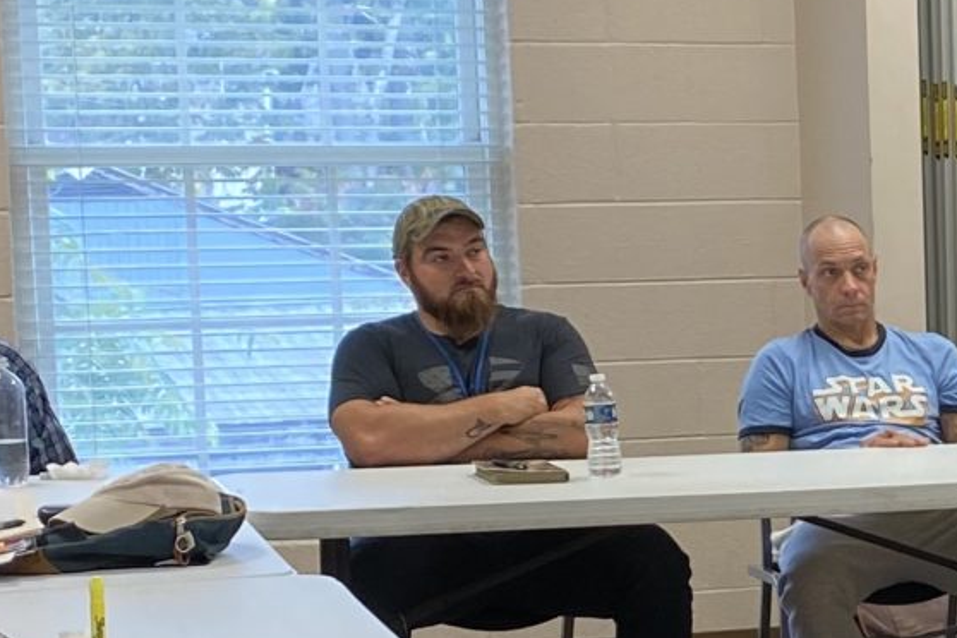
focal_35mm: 124
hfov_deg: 15.5
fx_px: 3296
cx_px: 1353
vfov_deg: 11.0
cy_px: 523
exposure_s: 1/60
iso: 64
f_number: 1.8
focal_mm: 4.25
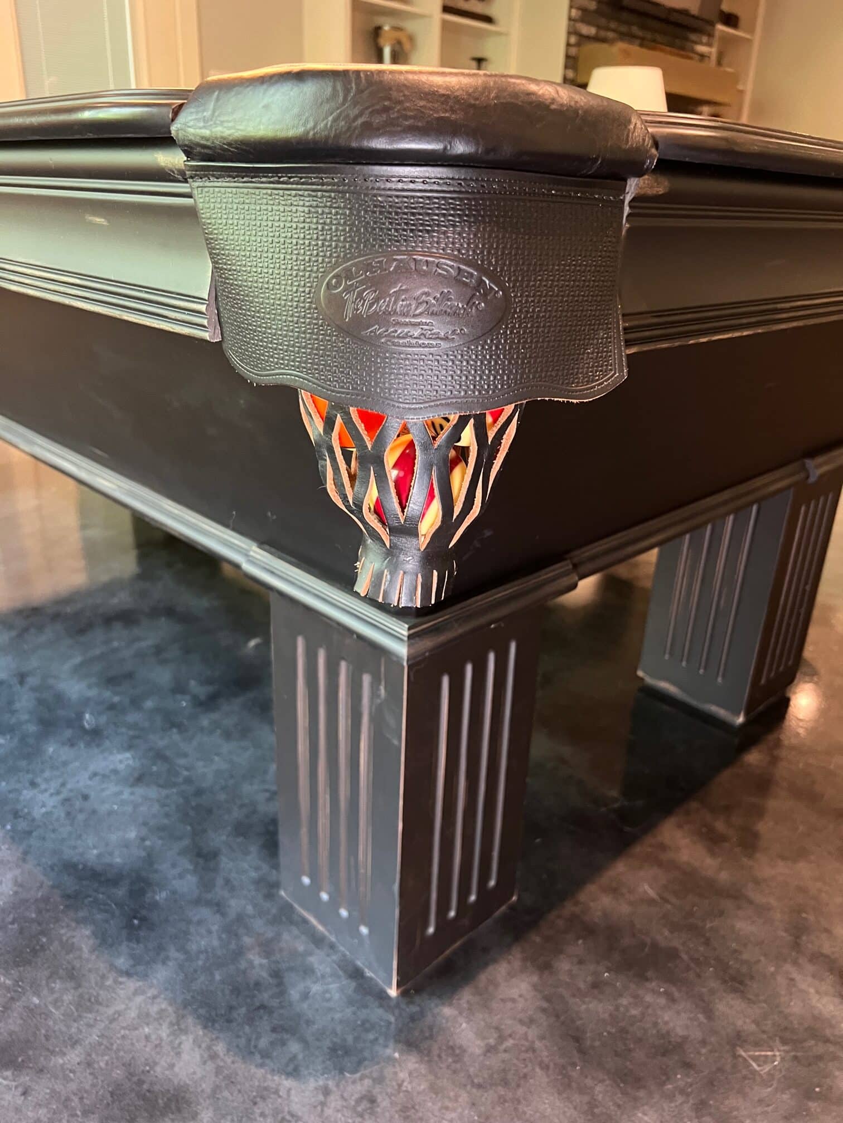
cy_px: 562
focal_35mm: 26
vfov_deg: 67.3
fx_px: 844
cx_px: 422
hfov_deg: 53.1
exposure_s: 1/30
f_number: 1.5
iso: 500
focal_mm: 5.7
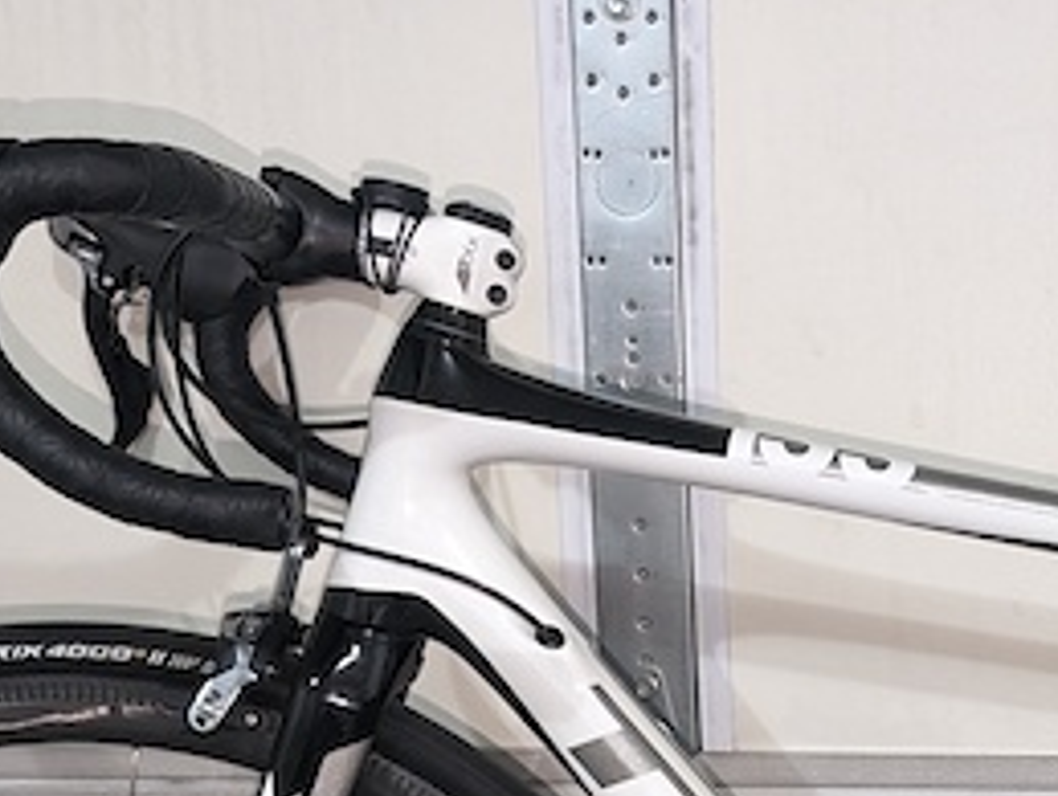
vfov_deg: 19.0
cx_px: 1013
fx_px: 2265
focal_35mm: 74
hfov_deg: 25.2
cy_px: 927
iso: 1060
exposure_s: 1/30
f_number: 1.68
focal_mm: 6.9
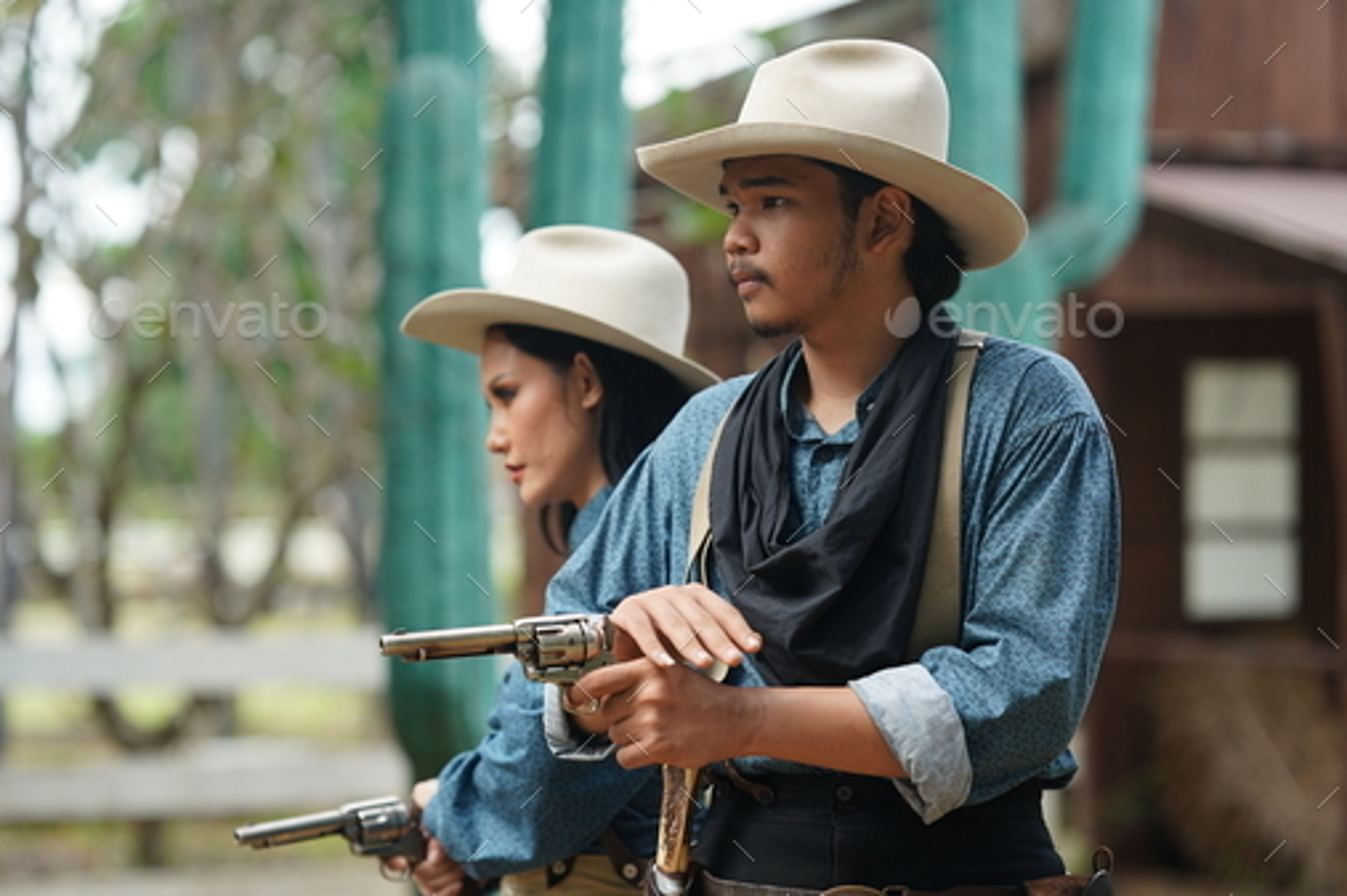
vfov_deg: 13.8
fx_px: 3701
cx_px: 598
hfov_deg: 20.6
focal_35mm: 99
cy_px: 443
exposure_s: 1/640
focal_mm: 85
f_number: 2
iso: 100
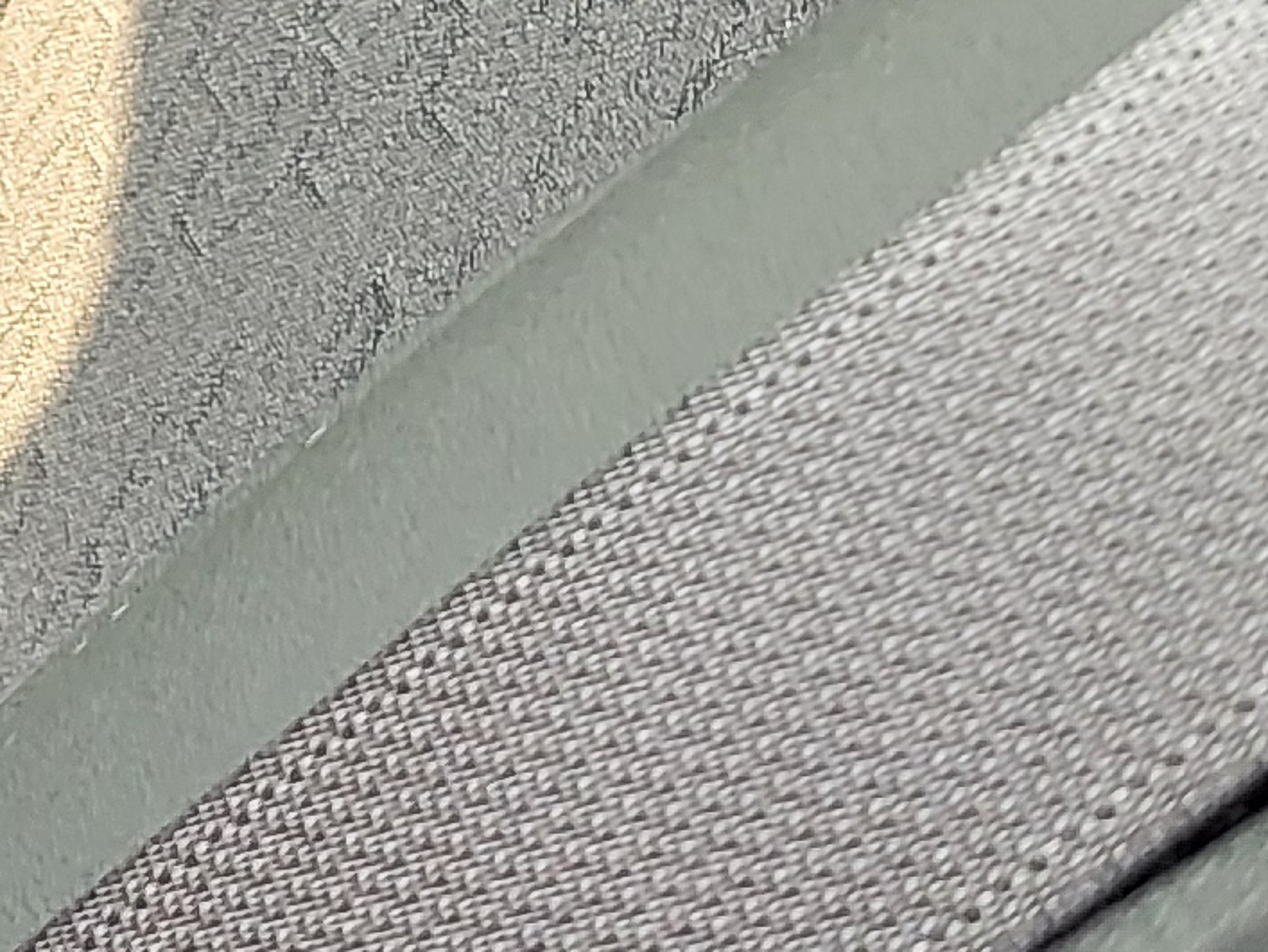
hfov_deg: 10.8
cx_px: -2023
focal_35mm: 147
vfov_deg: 9.7
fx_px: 5387
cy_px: -572
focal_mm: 5.4
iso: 200
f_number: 1.8
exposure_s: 1/120
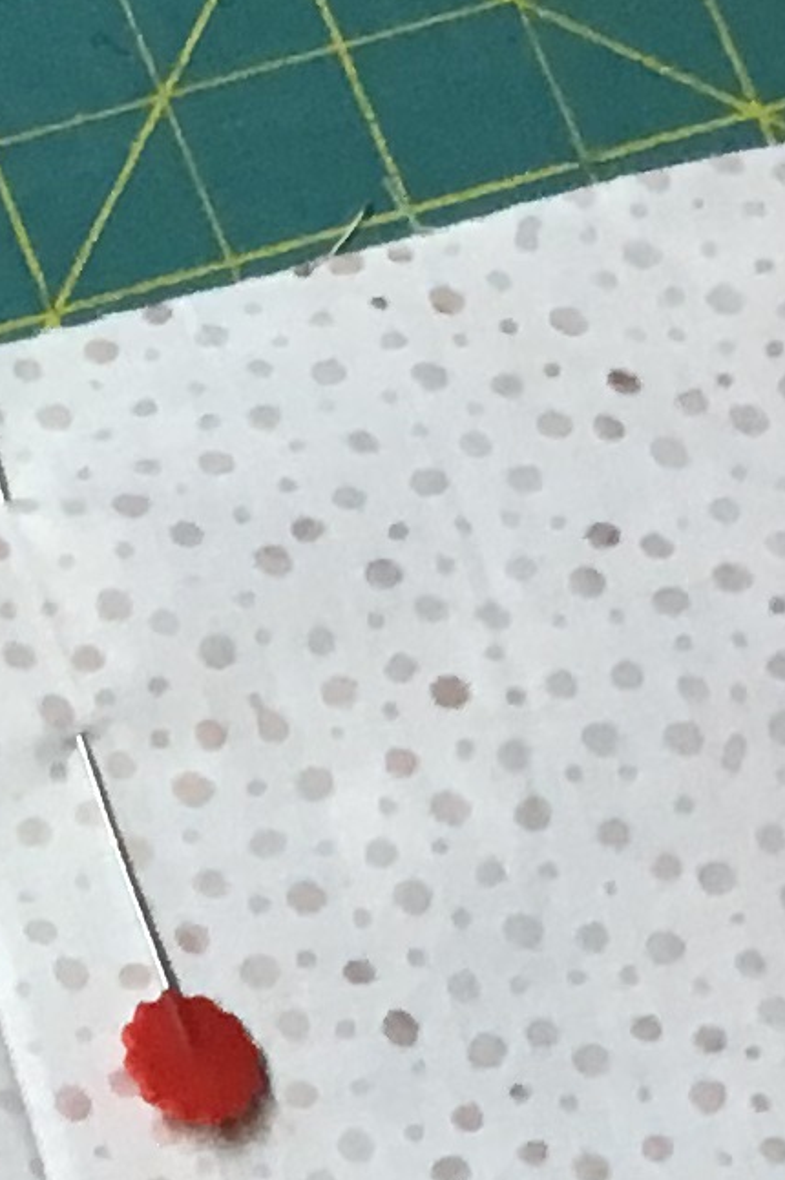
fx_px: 5337
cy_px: 1845
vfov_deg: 12.0
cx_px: -1006
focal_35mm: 163
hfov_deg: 7.9
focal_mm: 3.3
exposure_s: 1/30
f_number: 2.4
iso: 25
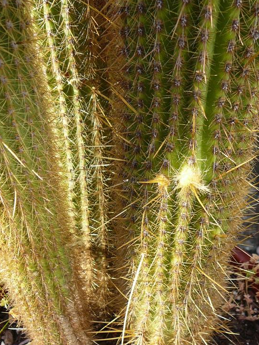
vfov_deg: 39.6
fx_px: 479
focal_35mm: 48
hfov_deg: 30.1
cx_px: 172
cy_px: 180
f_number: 2.8
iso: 80
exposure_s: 1/200
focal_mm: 5.2
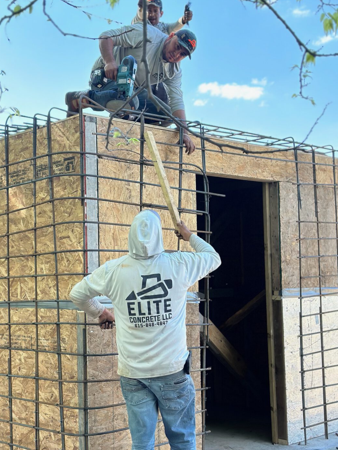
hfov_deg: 27.5
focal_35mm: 53
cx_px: 172
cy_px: 240
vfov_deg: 36.2
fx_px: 690
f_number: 1.78
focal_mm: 6.86
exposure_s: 1/911
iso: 80
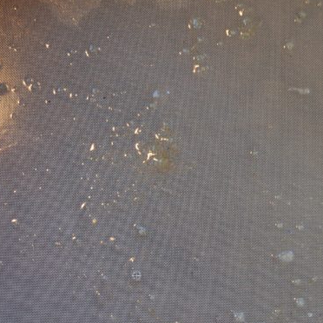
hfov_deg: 18.8
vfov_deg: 18.8
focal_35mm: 92
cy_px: 219
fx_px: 971
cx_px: 114
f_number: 4.5
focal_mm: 28
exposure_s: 1/40
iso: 400
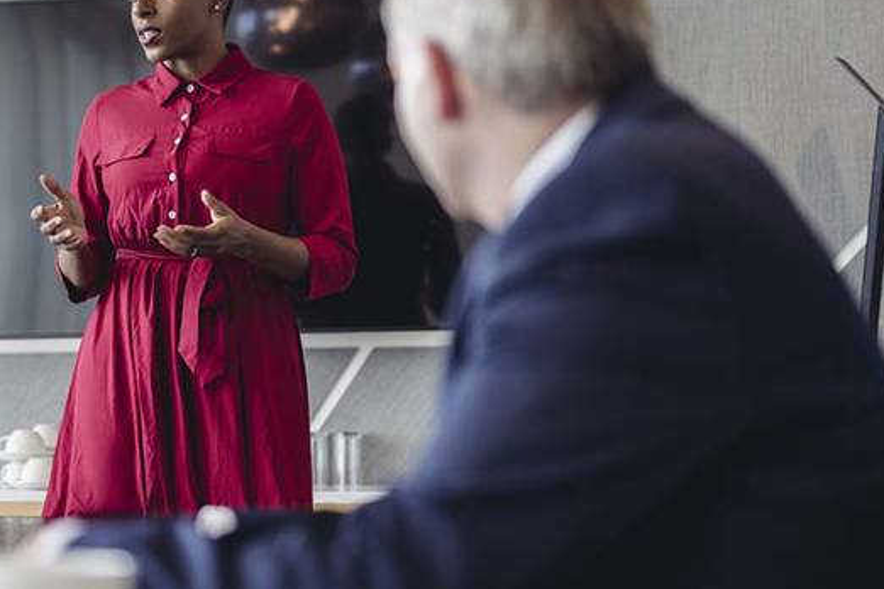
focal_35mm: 69
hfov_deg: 29.0
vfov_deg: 19.7
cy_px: 247
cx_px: 285
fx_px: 1694
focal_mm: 50
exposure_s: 1/100
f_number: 1.8
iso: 200
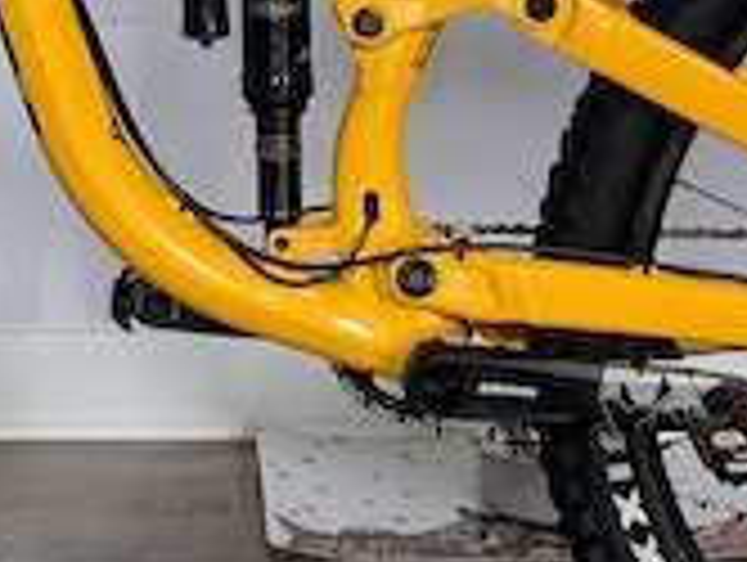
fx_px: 2701
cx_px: 194
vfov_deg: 11.7
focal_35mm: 125
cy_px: -58
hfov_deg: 15.7
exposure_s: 1/61
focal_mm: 4.25
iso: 100
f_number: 1.8
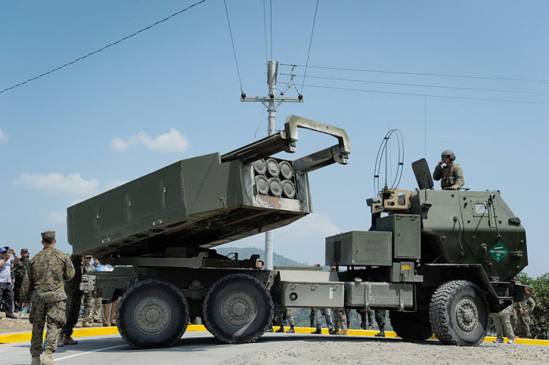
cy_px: 182
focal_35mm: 45
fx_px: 686
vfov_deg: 29.8
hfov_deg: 43.6
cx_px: 274
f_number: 5
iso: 400
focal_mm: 45
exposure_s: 1/3200
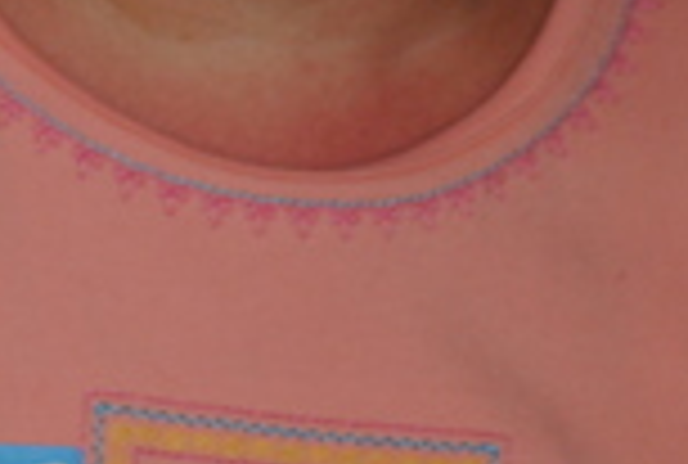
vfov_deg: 5.5
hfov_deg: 8.0
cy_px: -9
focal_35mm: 251
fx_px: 4811
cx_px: -292
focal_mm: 32
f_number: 4.8
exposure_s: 1/60
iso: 200
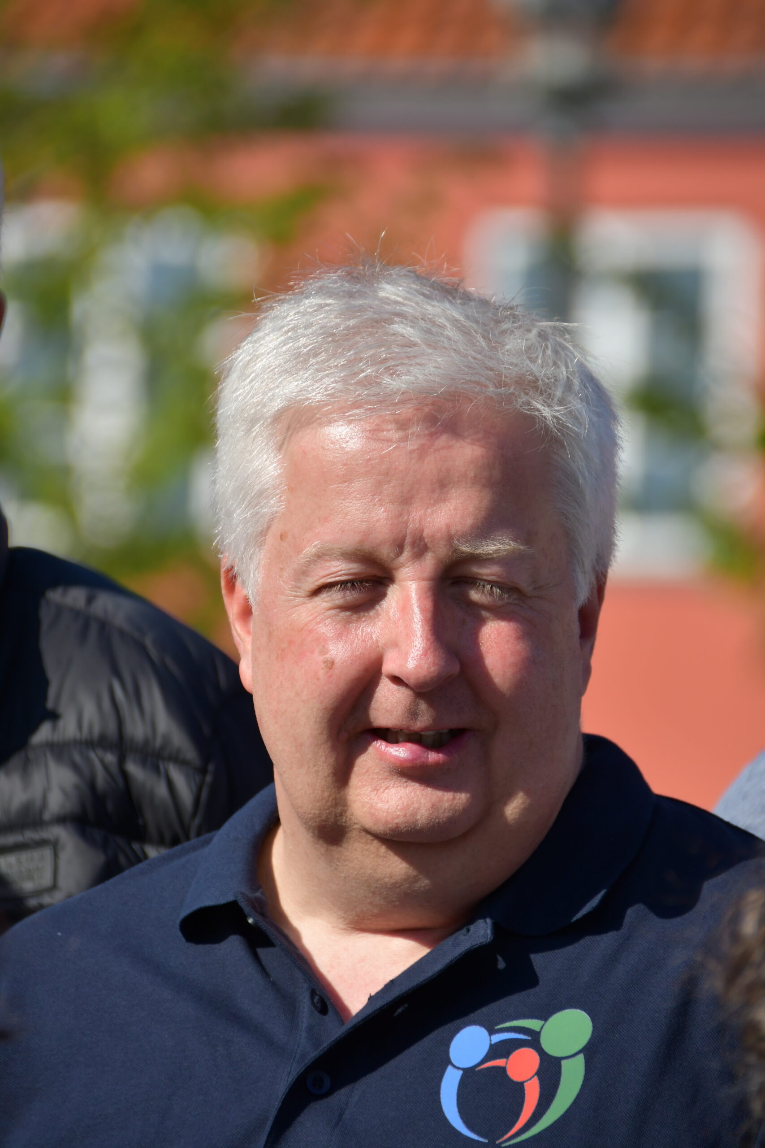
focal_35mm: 330
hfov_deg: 4.2
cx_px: 382
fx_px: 10517
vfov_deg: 6.2
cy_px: 574
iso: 400
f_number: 5.6
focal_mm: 220
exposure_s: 1/2500
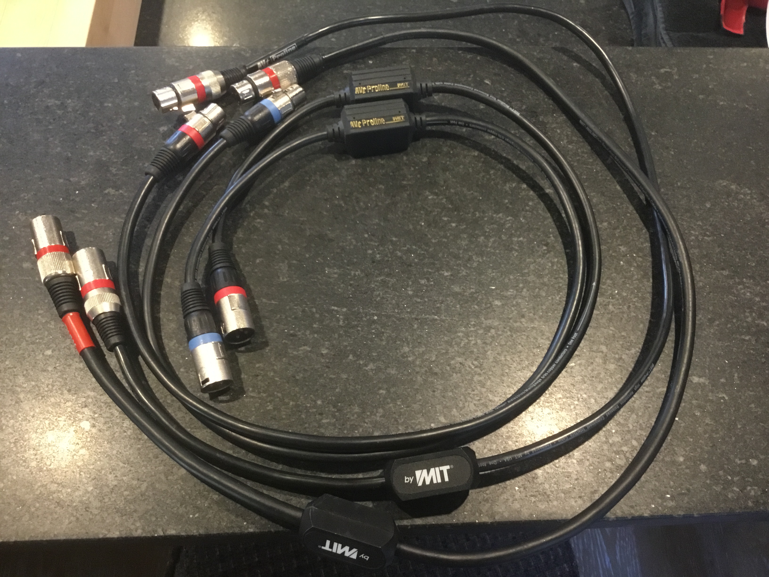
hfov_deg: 58.4
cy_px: 288
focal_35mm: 31
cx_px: 384
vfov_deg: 45.4
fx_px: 689
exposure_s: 1/17
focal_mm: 3.3
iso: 200
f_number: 2.4
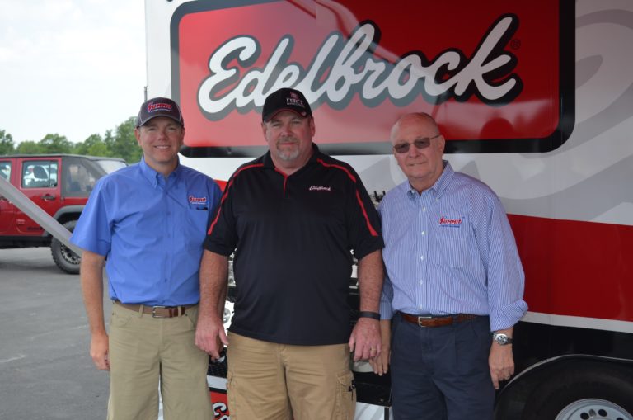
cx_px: 316
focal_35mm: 48
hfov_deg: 41.2
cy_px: 210
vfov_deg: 28.0
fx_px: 842
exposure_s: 1/200
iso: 100
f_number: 4.8
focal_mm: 32
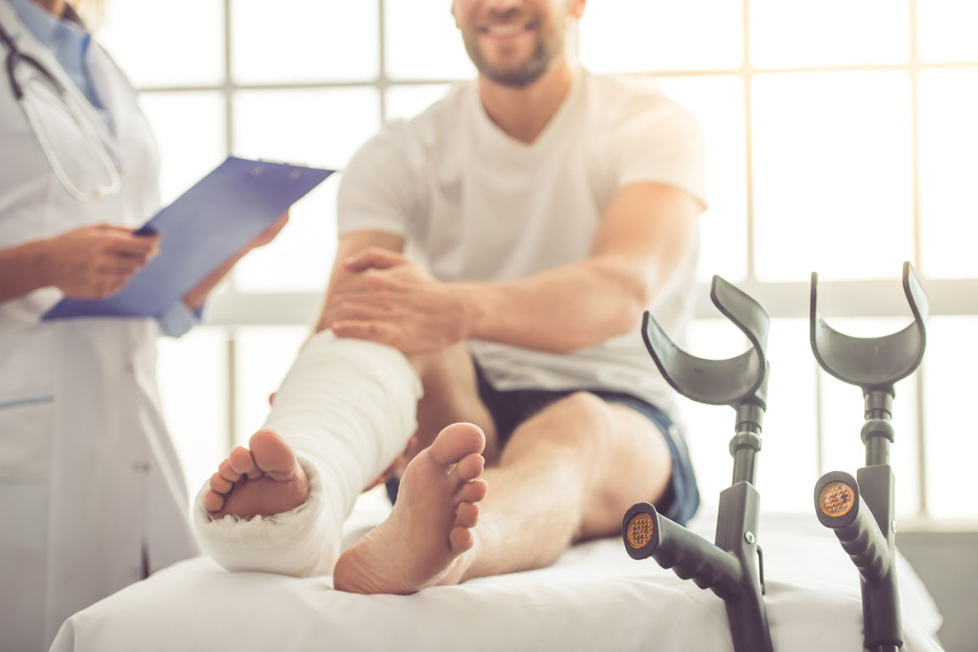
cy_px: 324
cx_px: 491
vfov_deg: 14.3
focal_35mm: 96
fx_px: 2608
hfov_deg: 21.2
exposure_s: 1/160
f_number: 3.5
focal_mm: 95
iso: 250
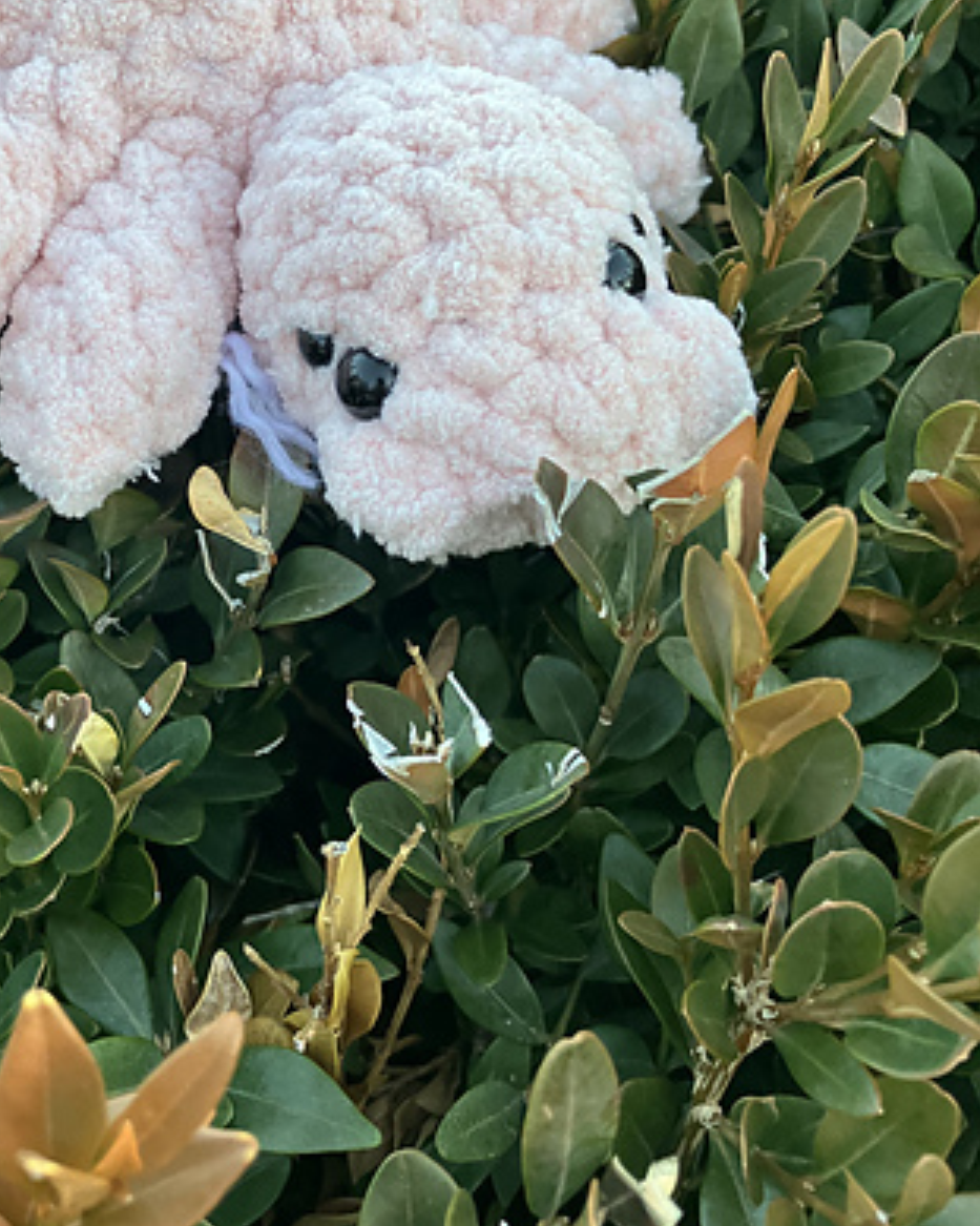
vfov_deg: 40.9
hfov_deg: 32.7
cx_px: 227
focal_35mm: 45
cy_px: 454
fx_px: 1632
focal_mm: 3.99
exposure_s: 1/121
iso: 50
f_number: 1.8
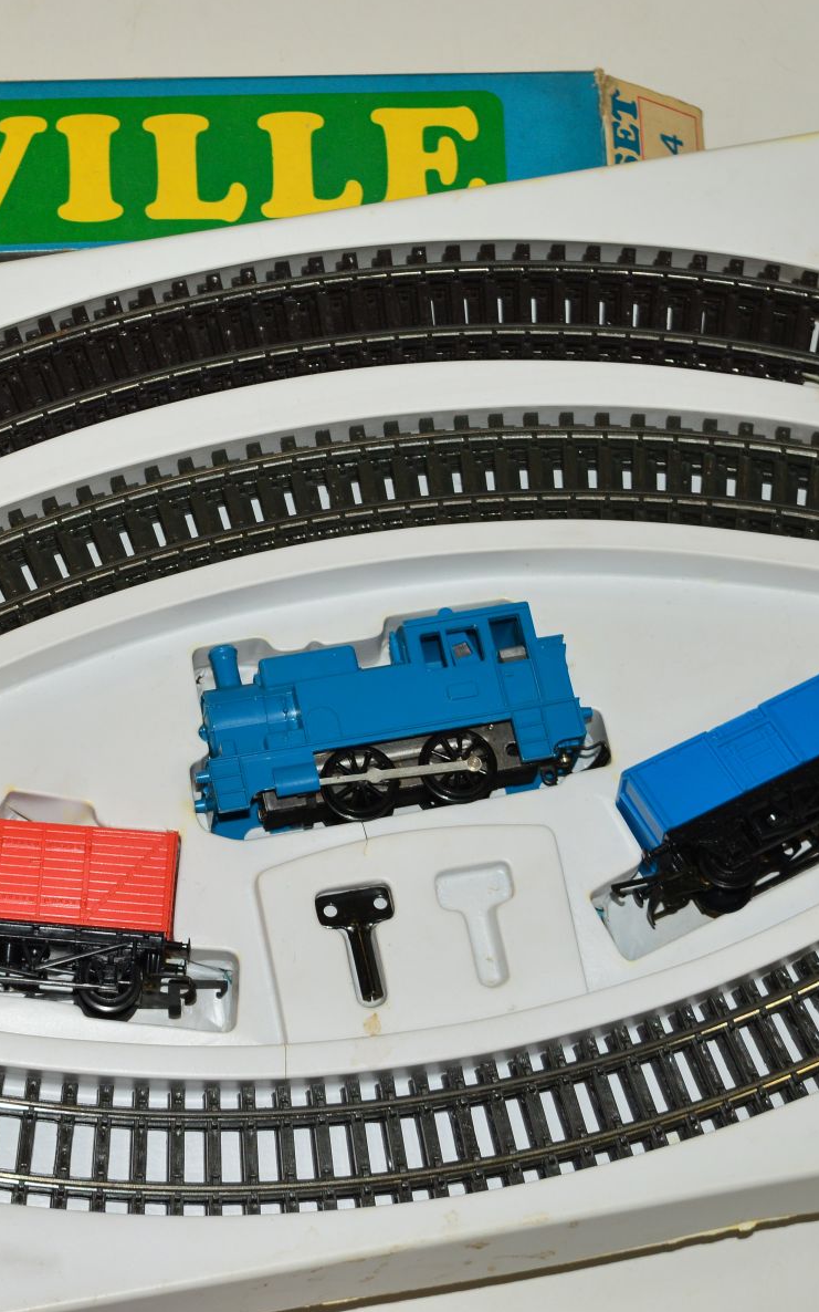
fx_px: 3322
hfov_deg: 14.0
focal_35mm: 93
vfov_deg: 22.3
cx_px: 123
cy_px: 650
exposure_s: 1/60
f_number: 7.1
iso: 200
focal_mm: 40
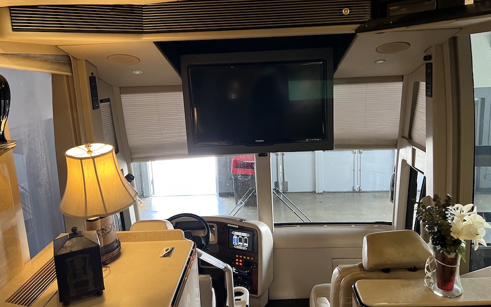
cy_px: 132
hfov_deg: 66.5
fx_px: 375
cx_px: 249
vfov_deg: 44.4
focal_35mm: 28
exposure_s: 1/60
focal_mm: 5.7
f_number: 1.5
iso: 160
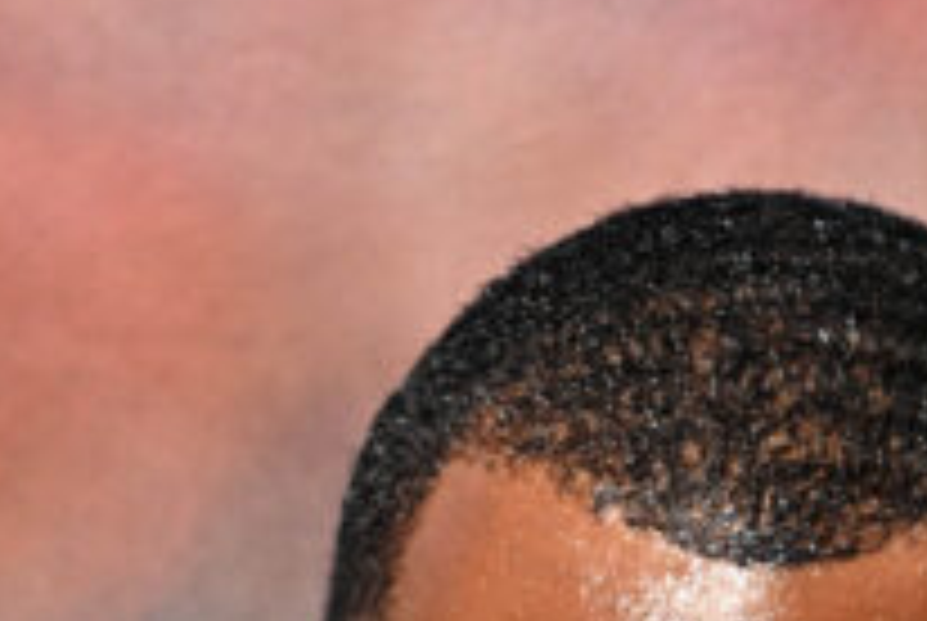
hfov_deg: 1.0
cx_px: 54
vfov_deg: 0.7
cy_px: 1321
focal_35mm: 1985
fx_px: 51186
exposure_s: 1/6400
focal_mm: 400
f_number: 3.5
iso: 400
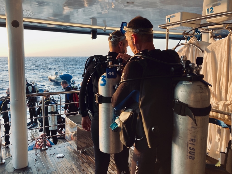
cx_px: 116
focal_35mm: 28
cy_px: 87
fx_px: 188
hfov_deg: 63.4
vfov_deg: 49.7
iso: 40
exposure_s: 1/107
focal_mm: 3.99
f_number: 1.8
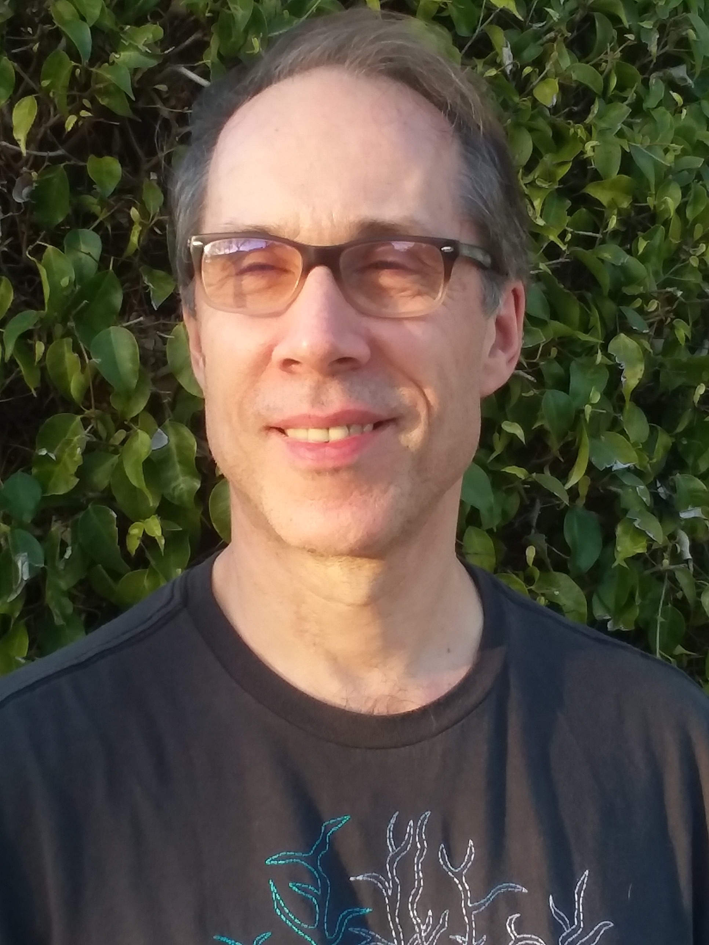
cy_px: 472
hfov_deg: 48.2
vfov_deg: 61.7
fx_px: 792
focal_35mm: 29
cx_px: 354
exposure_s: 1/150
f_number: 1.9
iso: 40
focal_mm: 2.47
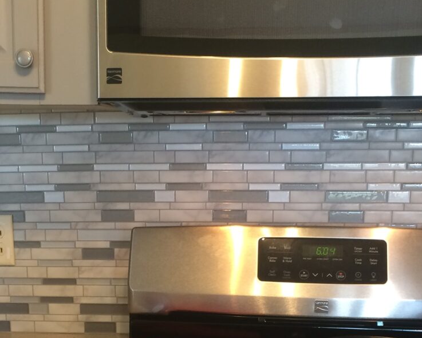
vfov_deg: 25.4
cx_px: 165
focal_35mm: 59
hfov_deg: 31.8
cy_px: 271
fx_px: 737
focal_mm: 4.15
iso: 80
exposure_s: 1/30
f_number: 2.2
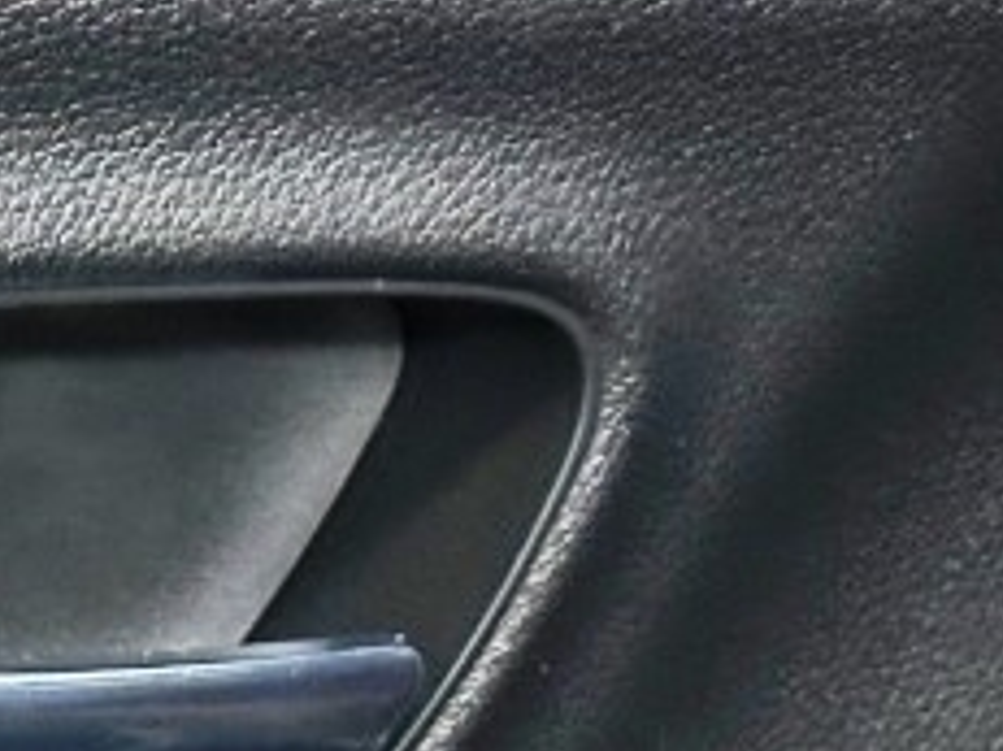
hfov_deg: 9.2
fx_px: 6168
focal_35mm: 213
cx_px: -234
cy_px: 1246
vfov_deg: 6.8
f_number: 1.78
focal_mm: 6.86
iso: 640
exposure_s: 1/24
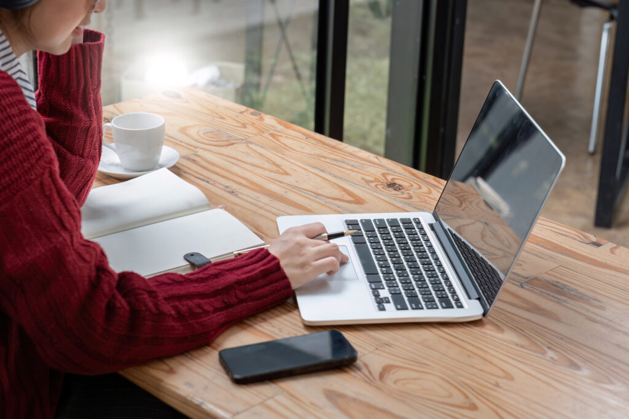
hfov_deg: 27.0
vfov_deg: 18.2
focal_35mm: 75
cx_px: 314
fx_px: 1311
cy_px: 210
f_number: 4
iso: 125
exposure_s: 1/100
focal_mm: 50
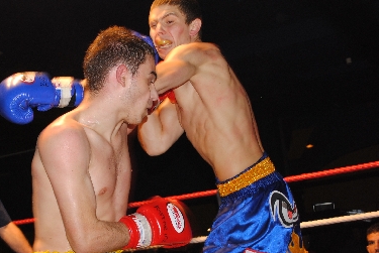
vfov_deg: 18.9
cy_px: 160
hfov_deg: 27.9
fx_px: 759
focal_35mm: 72
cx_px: 127
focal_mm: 24
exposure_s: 1/60
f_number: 4
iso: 200
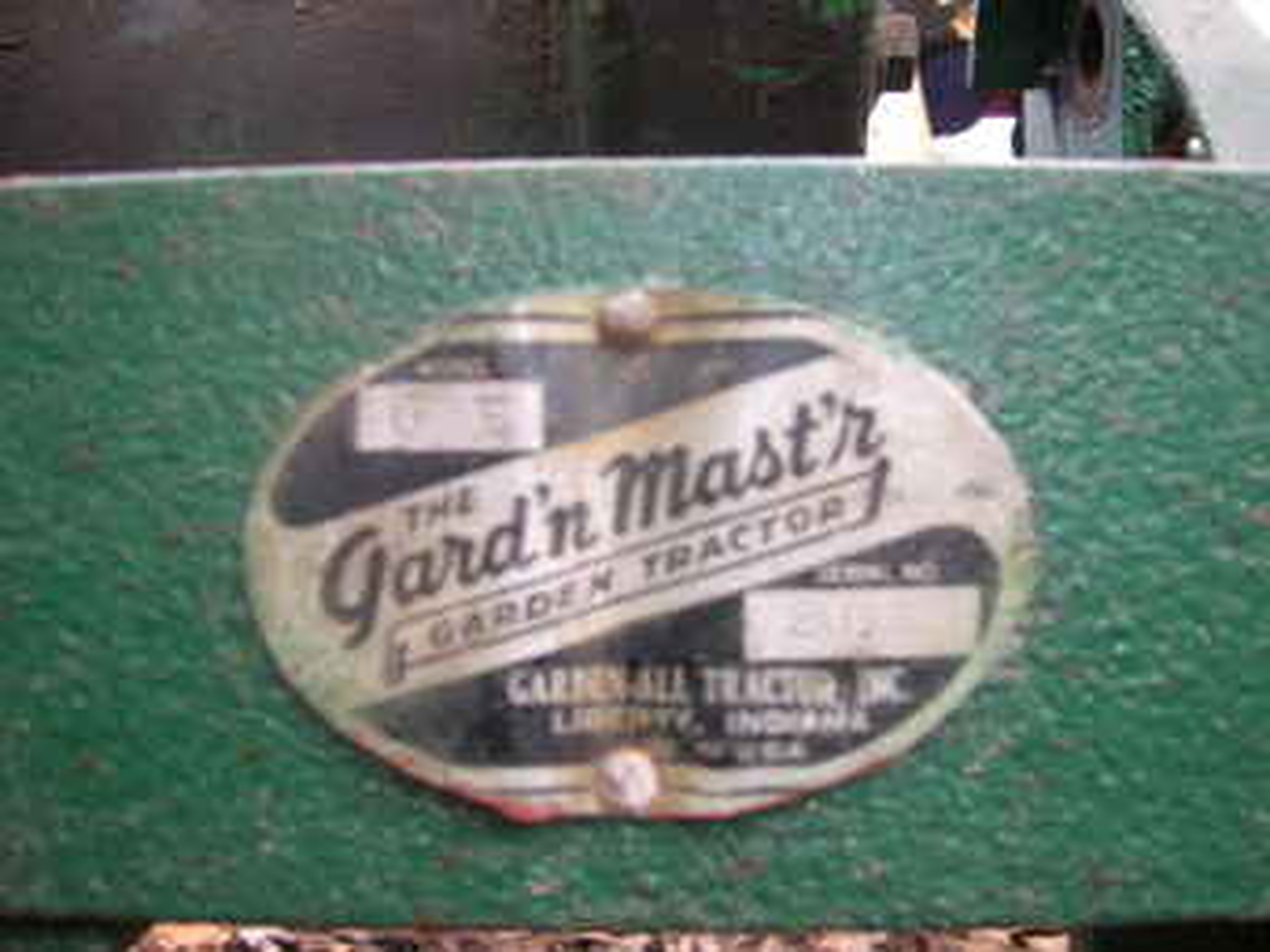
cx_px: 635
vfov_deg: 41.8
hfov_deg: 54.0
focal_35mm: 34
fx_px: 1247
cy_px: 476
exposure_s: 1/30
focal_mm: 5.7
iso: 50
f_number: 2.9
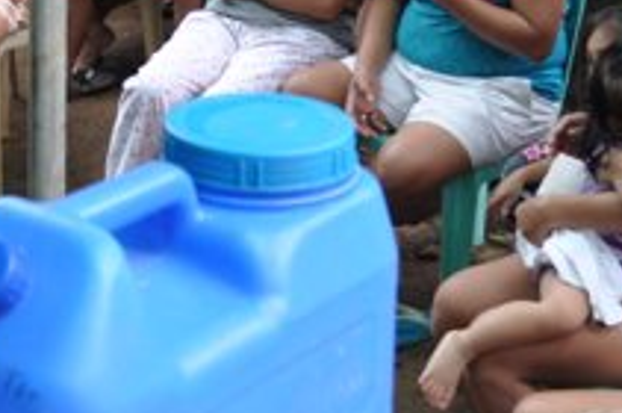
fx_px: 1415
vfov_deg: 15.8
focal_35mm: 82
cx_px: -38
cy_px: -119
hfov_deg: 23.5
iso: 400
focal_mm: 18
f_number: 5.6
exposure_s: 1/125
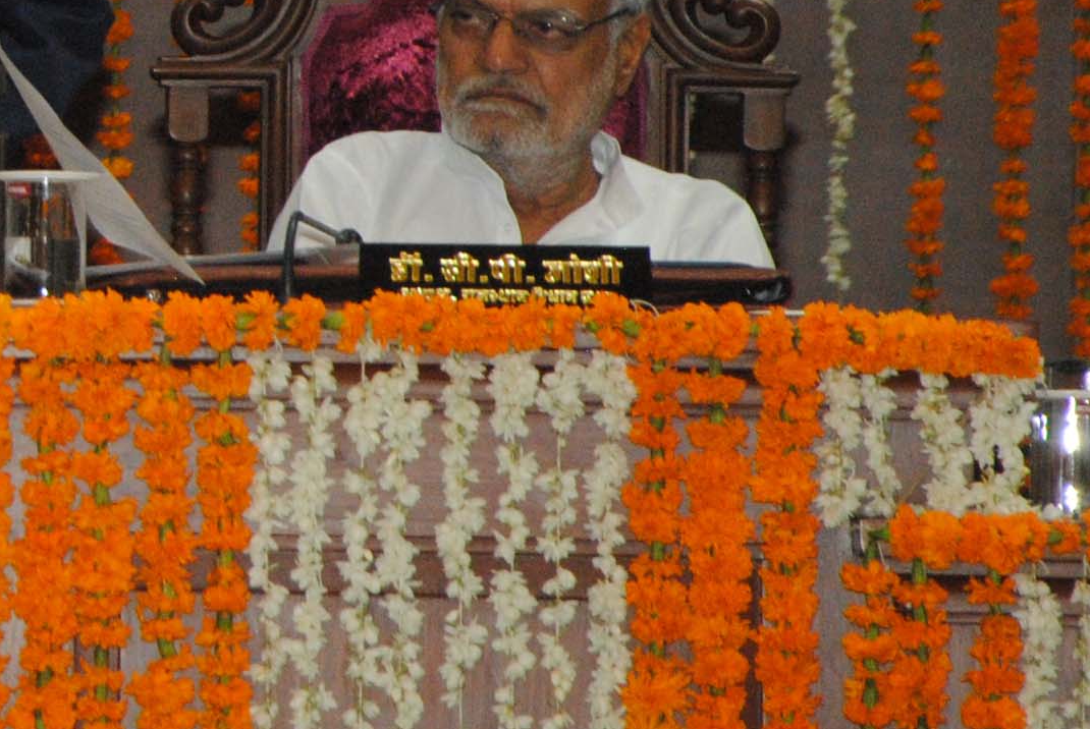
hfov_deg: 3.6
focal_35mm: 570
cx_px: -767
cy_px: 19
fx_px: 17271
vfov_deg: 2.4
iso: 800
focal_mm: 105
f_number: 7.1
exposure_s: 1/60
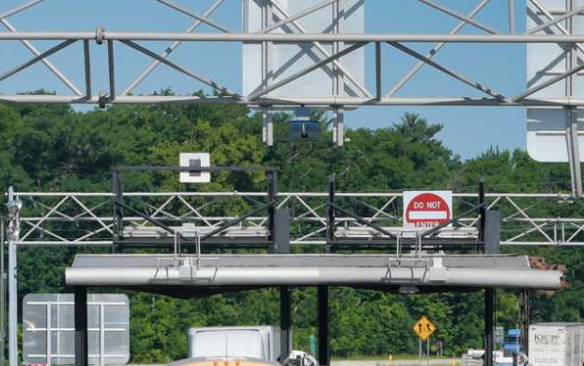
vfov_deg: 2.5
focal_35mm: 529
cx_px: 921
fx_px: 8416
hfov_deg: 4.0
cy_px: 452
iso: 160
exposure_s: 1/640
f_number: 8
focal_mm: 105
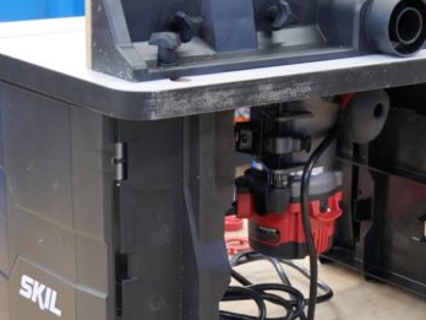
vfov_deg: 13.7
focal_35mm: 108
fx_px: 1329
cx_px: 331
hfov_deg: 18.1
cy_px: 201
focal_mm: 30
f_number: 4.4
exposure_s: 1/60
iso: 2000
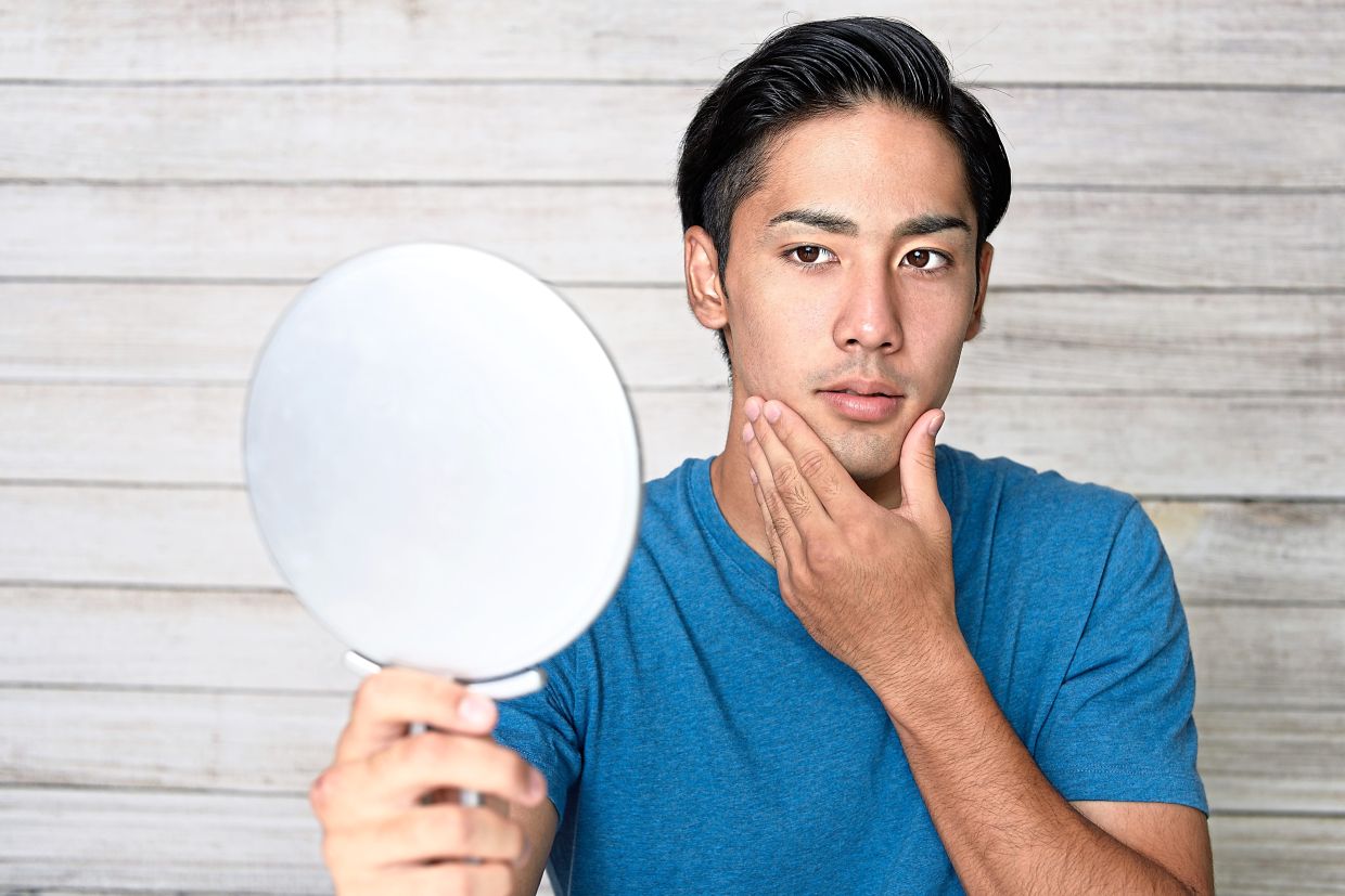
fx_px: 1868
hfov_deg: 39.6
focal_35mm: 50
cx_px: 672
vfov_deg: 27.0
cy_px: 448
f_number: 5
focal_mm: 50
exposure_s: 1/100
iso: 160
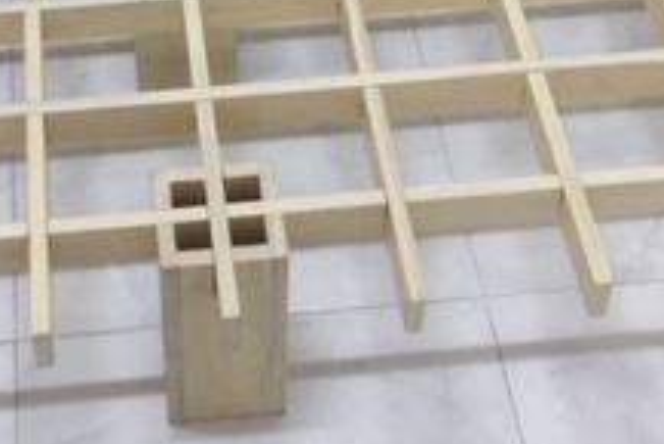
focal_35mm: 89
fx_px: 1643
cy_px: 28
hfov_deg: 22.8
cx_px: 233
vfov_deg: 15.2
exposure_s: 1/17
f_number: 2.2
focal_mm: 4.15
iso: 40
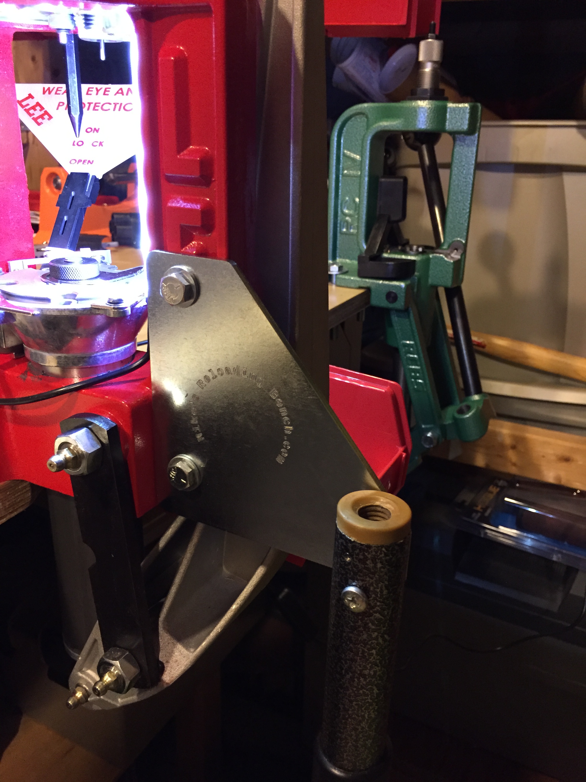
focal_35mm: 29
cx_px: 293
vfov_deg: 61.7
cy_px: 391
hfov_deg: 48.2
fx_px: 655
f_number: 2.2
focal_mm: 4.15
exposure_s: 1/20
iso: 250
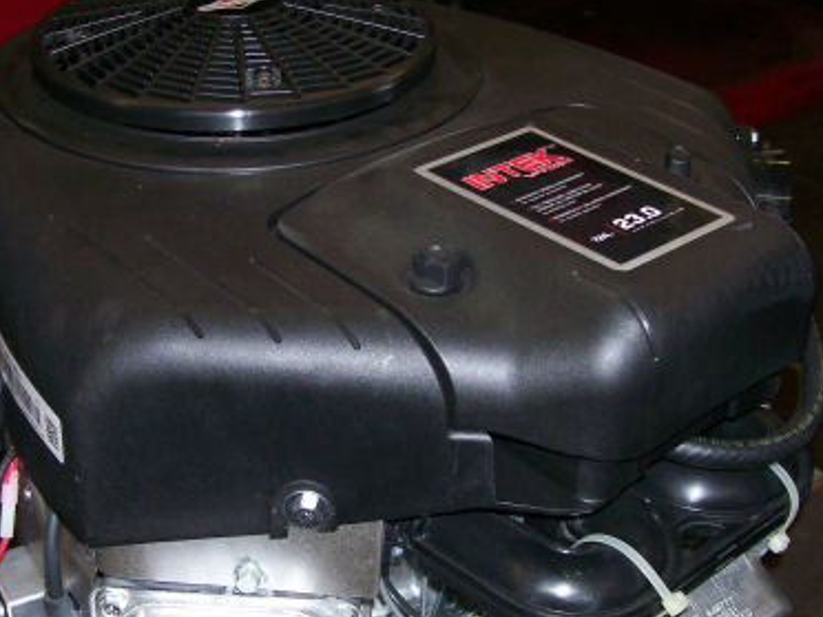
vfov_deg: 25.2
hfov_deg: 33.1
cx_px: 327
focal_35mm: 58
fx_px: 1379
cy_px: 376
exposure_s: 1/64
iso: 80
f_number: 2.7
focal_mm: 6
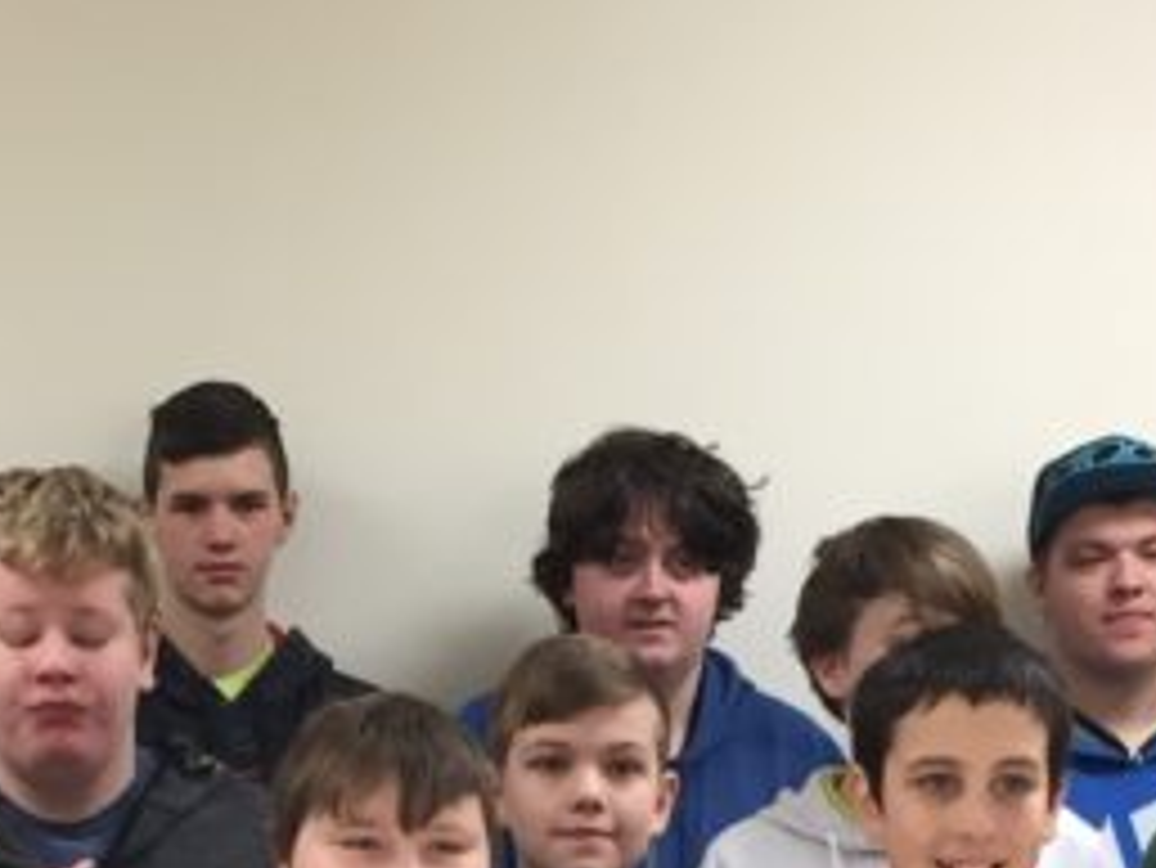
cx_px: 171
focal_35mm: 124
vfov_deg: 11.4
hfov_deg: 15.7
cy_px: 1338
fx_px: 4143
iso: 64
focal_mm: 4.15
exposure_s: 1/30
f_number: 2.2
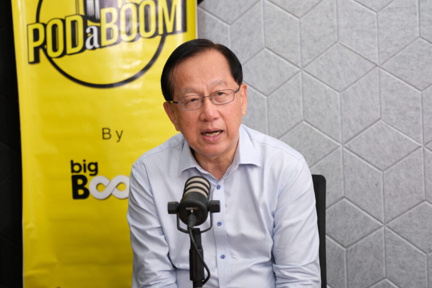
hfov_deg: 24.2
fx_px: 1008
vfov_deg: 16.3
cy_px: 144
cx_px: 216
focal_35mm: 84
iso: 500
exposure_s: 1/50
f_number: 2.8
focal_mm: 56.3
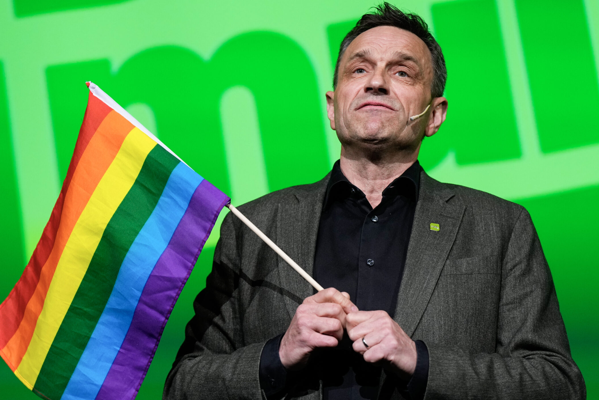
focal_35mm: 144
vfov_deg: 9.5
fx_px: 2396
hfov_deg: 14.2
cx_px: 285
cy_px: 225
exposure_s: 1/320
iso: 2000
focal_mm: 118
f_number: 3.2
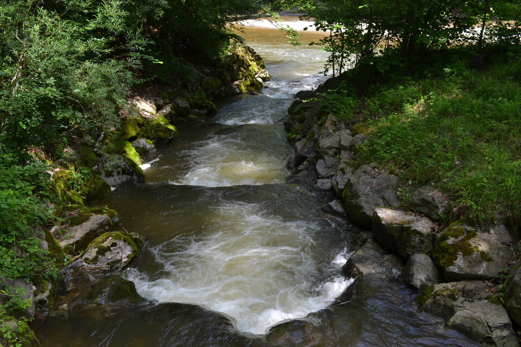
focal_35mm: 36
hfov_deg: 53.1
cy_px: 174
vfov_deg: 36.9
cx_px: 260
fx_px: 521
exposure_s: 1/60
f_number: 8
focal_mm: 24
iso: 200
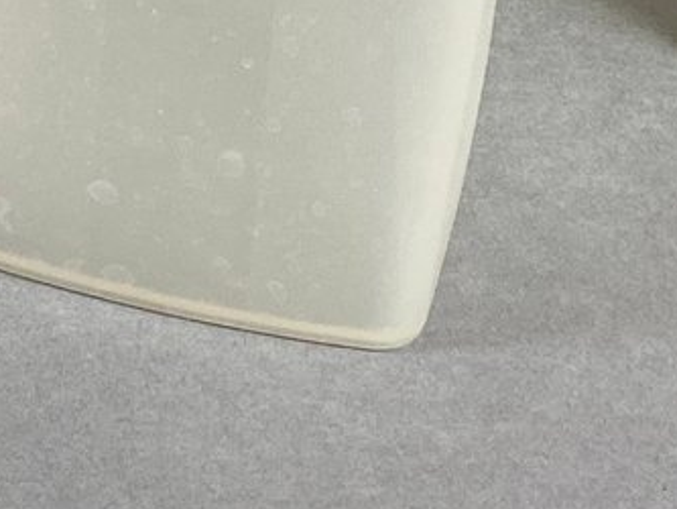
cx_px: -417
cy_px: -774
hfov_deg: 11.9
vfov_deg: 8.6
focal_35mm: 156
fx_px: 3052
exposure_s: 1/120
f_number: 1.8
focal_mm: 4.25
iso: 80
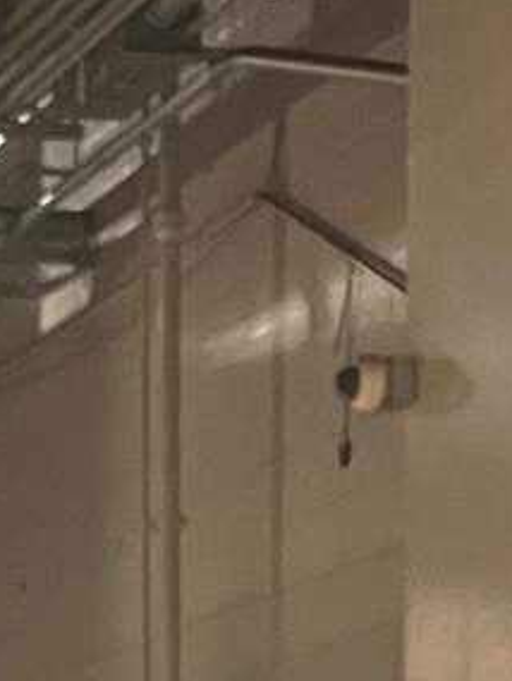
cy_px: 977
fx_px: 3626
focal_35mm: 184
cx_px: -701
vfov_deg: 10.4
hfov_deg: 7.6
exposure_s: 1/40
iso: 400
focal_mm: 4.2
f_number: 1.6
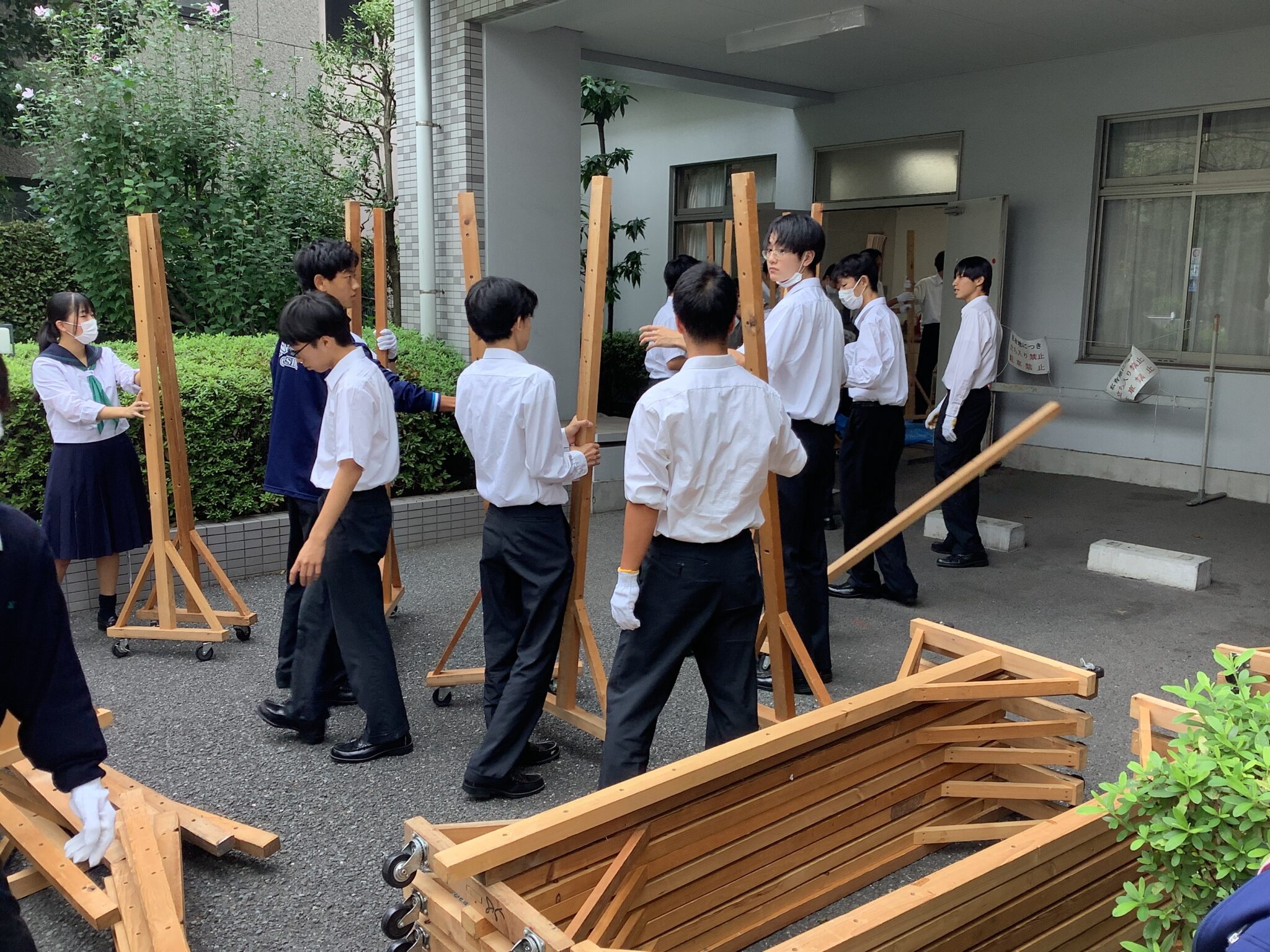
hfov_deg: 58.4
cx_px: 635
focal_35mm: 31
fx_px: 1137
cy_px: 476
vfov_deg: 45.4
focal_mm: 3.3
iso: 64
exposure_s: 1/100
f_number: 2.4
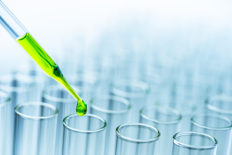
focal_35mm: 105
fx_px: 677
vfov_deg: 13.1
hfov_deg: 19.4
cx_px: 116
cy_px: 78
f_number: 9
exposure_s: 1/10
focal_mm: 105
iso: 200
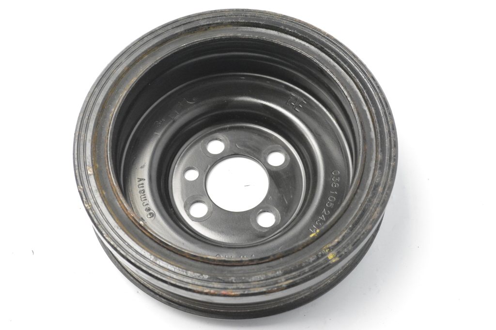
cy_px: 165
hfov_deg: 29.9
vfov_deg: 20.1
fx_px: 930
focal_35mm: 68
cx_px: 248
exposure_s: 1/250
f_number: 8
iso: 6400
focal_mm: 45
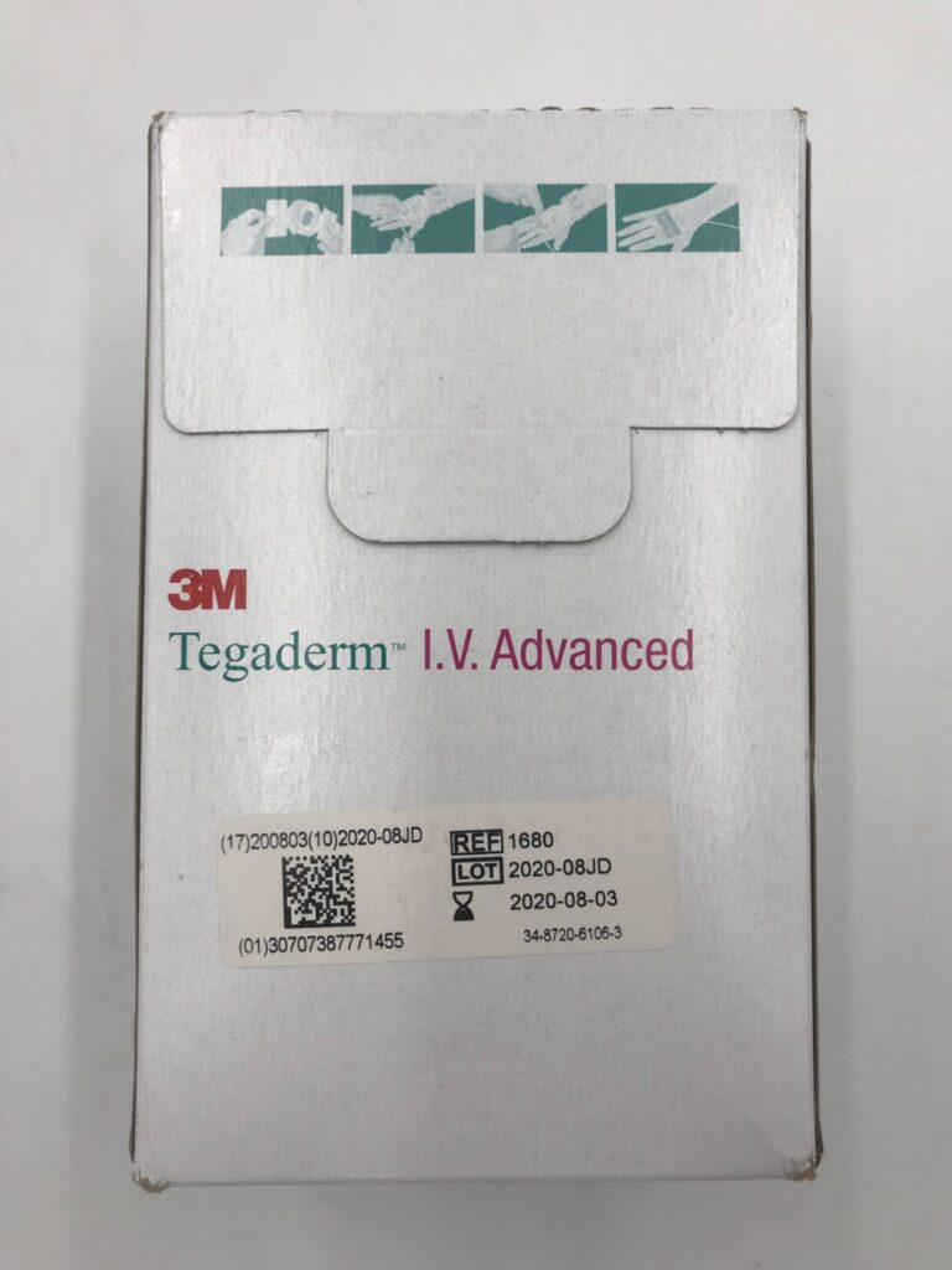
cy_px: 635
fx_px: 1027
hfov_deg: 49.7
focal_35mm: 28
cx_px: 476
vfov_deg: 63.4
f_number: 1.8
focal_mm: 3.99
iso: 20
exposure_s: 1/210
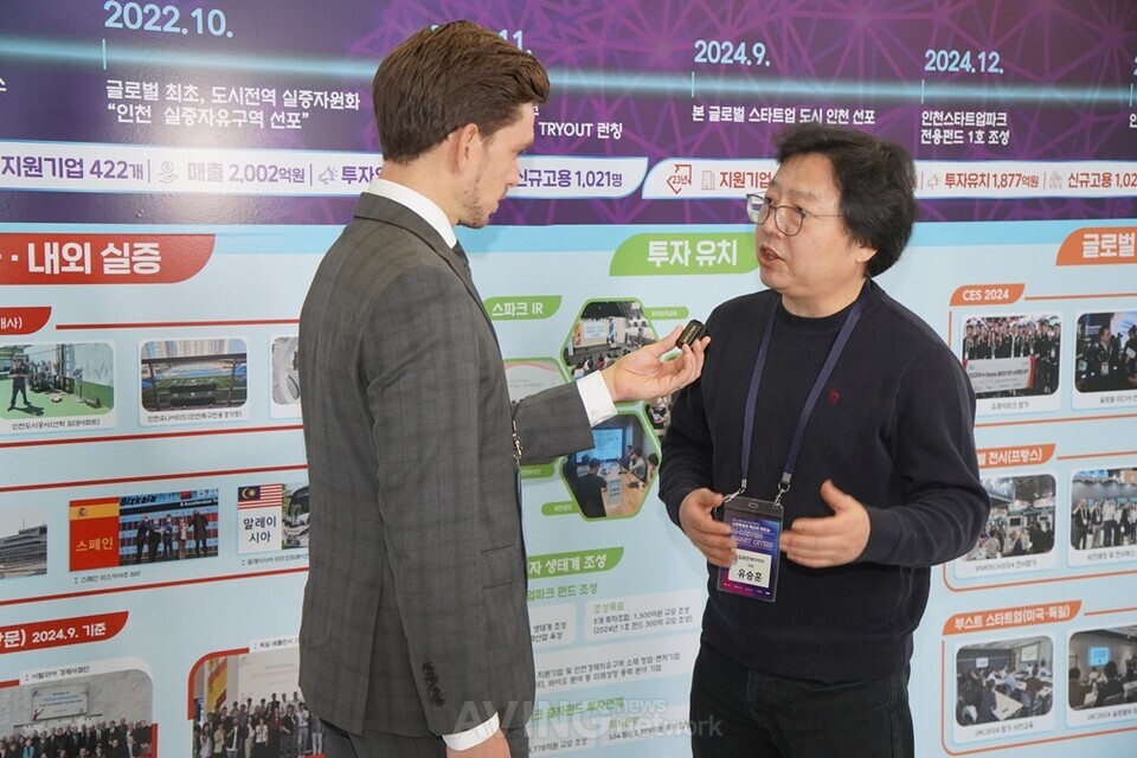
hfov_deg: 31.9
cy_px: 379
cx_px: 568
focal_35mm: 63
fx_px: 1990
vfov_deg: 21.6
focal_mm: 42
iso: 2000
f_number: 4
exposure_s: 1/160
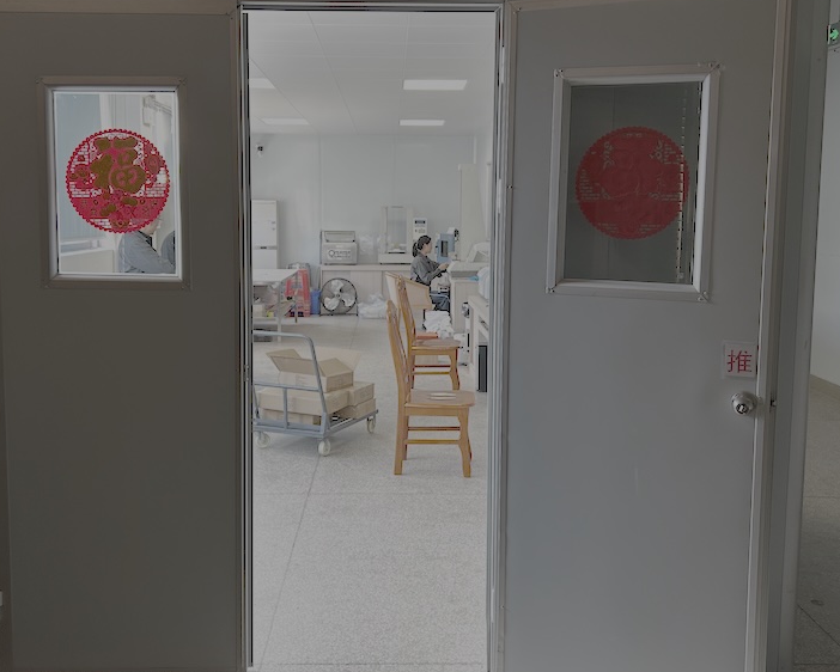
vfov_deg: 40.1
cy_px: 307
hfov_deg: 49.1
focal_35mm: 37
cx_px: 398
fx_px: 920
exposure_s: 1/50
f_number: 1.5
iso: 80
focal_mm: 5.7
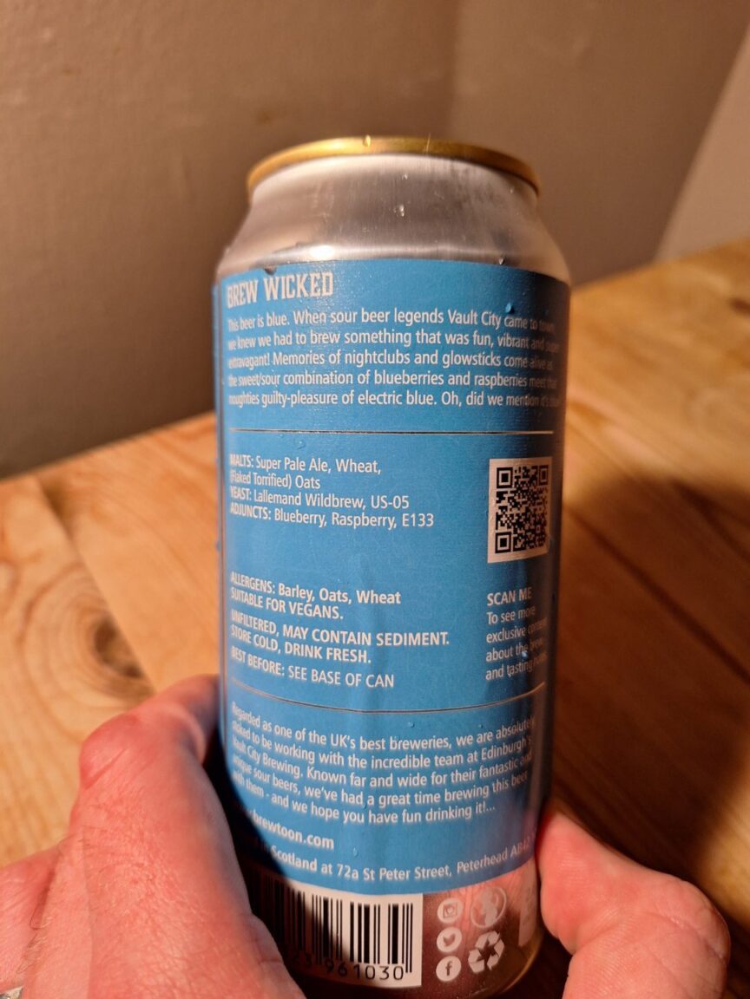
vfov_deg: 73.9
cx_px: 375
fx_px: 664
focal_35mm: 23
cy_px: 500
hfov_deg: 58.9
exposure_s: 1/50
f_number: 1.8
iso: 200
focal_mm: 5.54
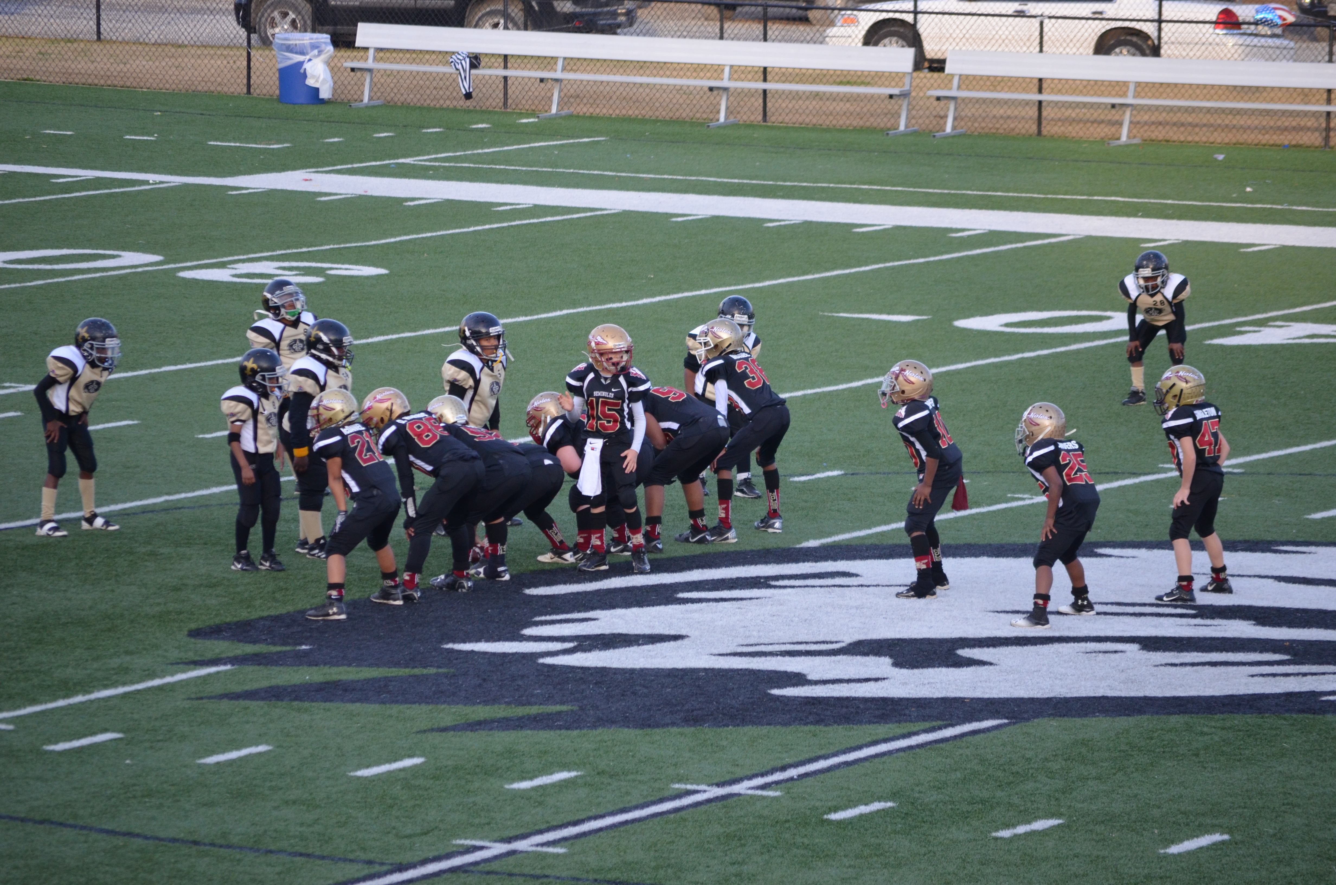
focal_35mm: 248
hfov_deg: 8.3
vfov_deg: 5.5
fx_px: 9166
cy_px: 442
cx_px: 668
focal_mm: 165
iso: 800
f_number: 5.3
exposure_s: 1/640
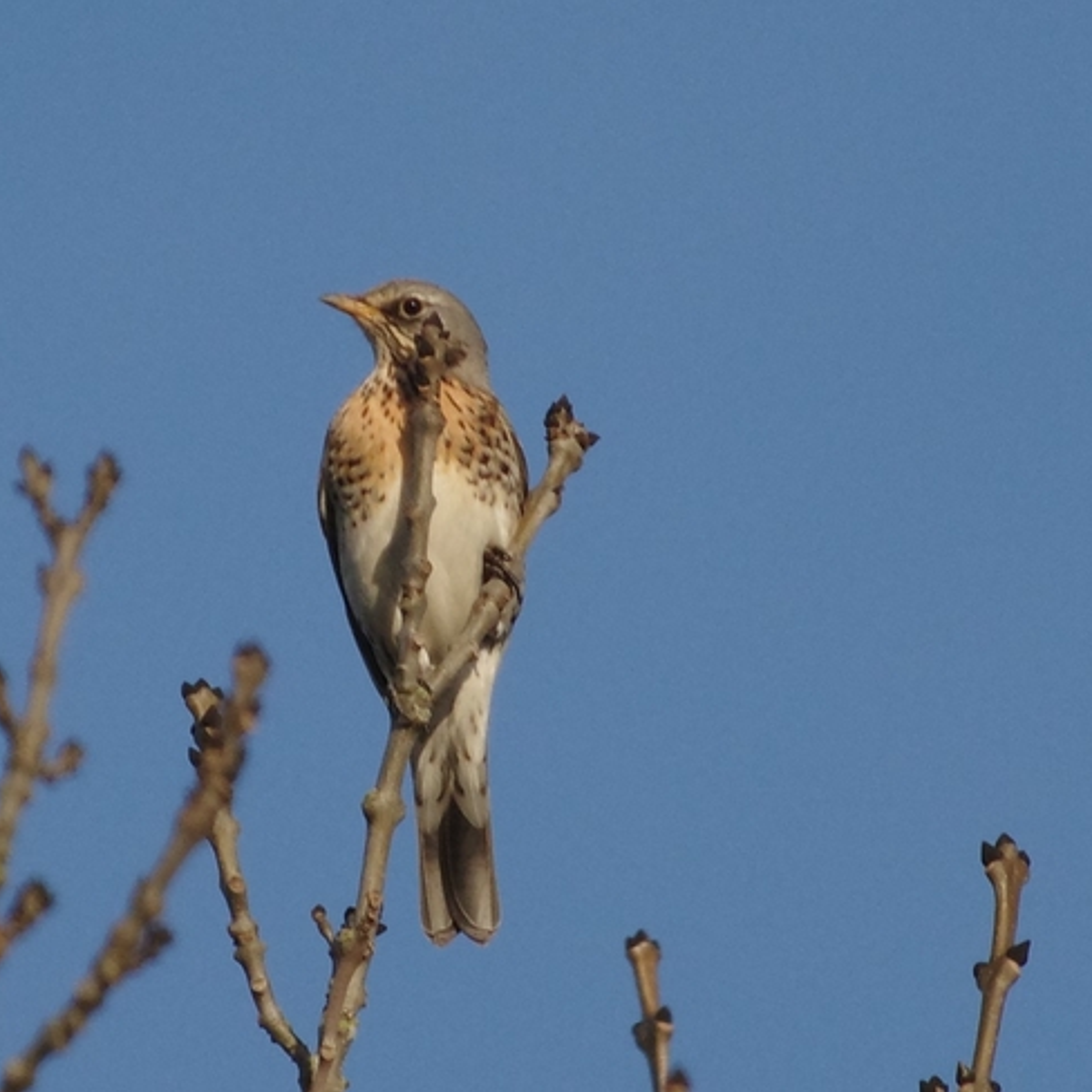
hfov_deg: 2.1
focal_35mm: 831
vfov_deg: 2.1
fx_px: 29659
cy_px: 546
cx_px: 305
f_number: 5.6
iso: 800
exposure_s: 1/2500
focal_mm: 420
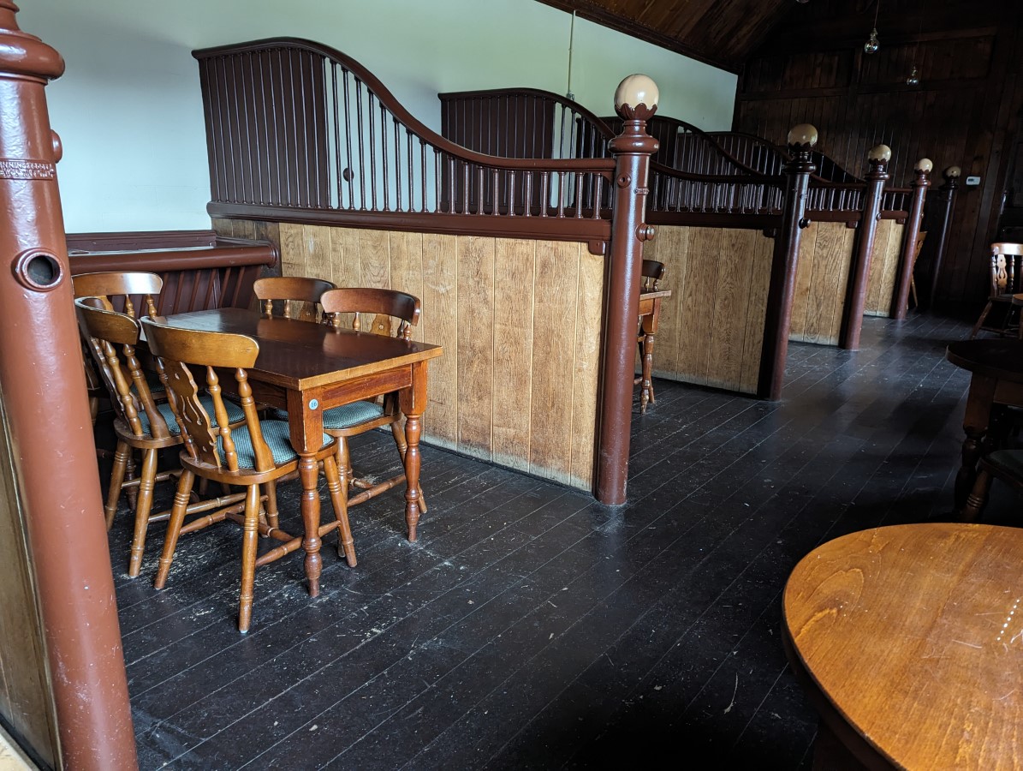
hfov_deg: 71.5
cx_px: 512
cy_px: 386
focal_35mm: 24
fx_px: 710
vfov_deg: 56.9
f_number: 1.85
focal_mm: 6.81
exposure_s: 1/40.4
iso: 461
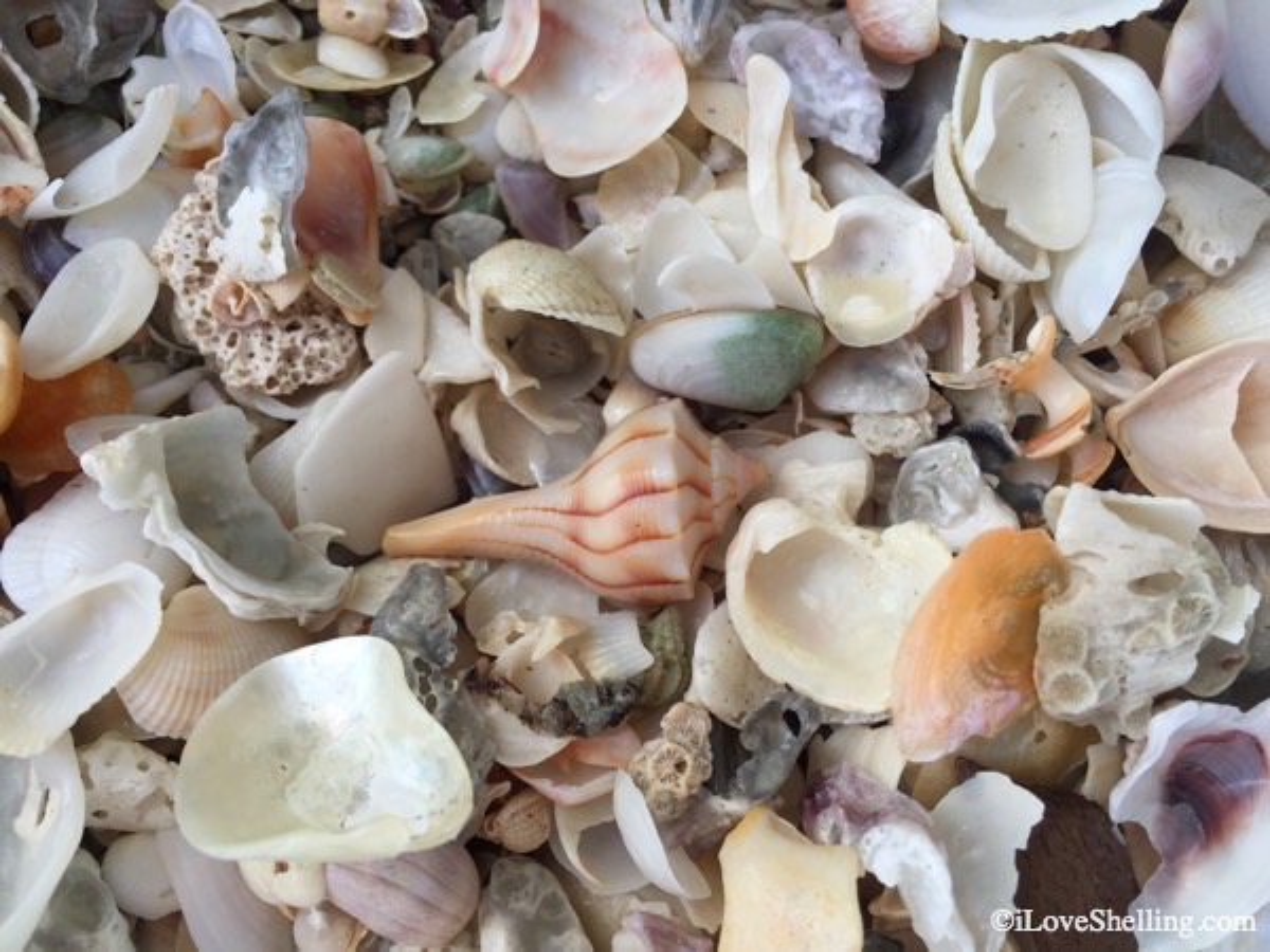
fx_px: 1064
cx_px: 635
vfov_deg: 48.2
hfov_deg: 61.7
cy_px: 476
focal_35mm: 29
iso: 32
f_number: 2.2
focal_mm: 4.15
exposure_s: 1/373
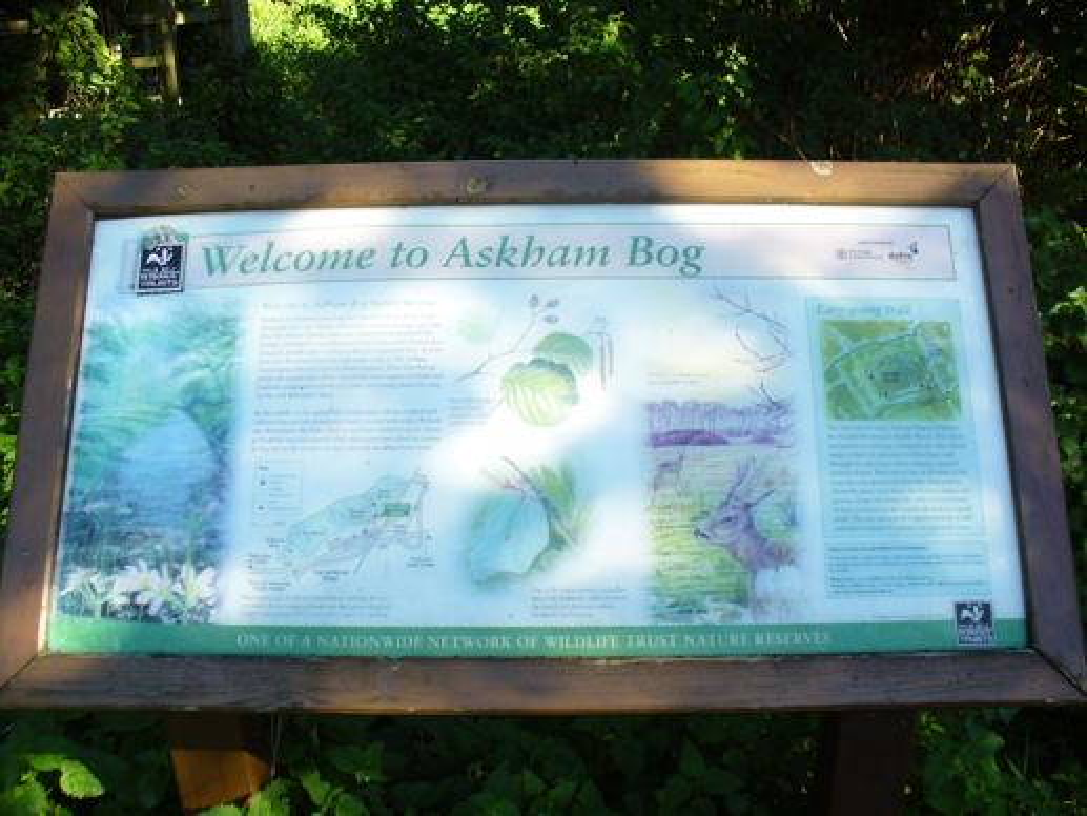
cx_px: 544
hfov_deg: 50.1
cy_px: 408
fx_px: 1162
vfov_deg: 38.7
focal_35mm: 37
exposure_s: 1/200
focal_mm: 6.1
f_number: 2.8
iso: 80
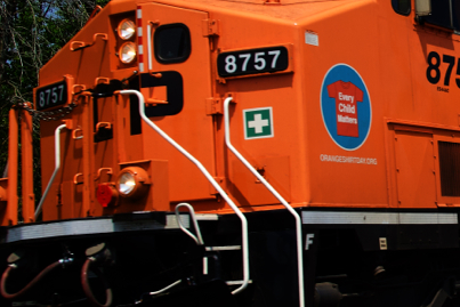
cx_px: 519
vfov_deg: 14.6
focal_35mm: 94
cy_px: 130
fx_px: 1196
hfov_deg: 20.6
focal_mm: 29.5
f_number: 8
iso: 320
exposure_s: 1/800
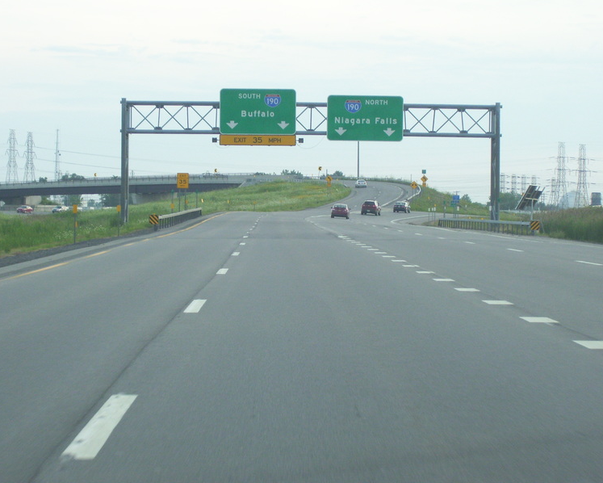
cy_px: 242
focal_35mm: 113
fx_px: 2017
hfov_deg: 17.0
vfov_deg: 13.6
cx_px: 292
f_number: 4.6
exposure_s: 1/250
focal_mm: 18
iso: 200
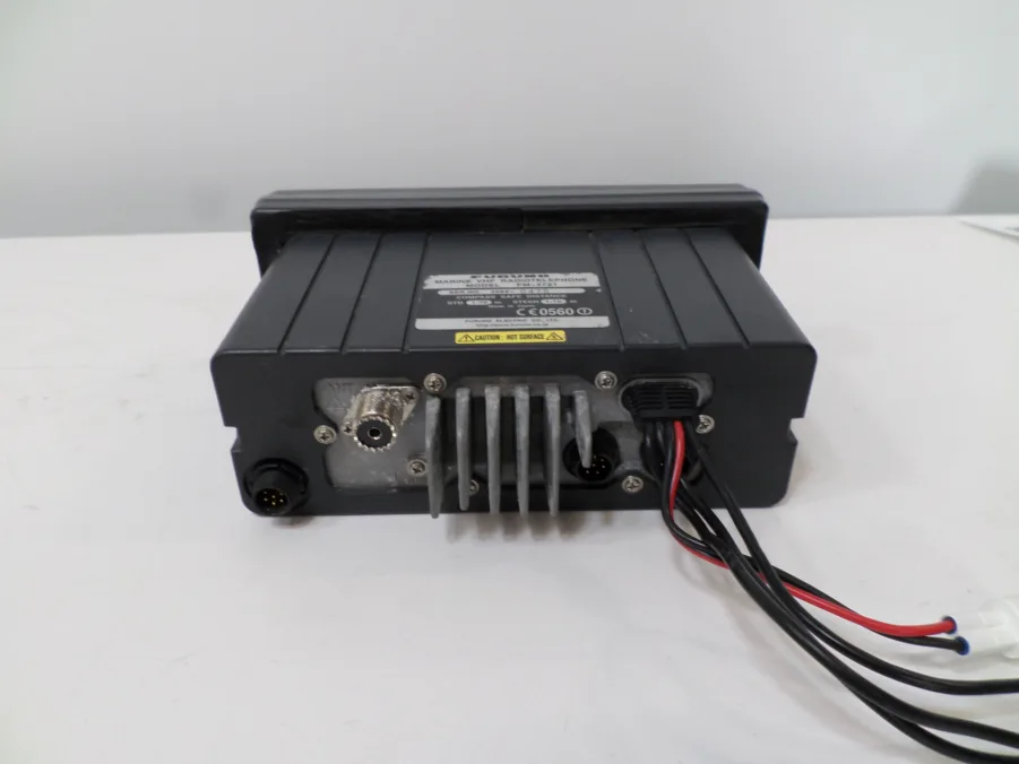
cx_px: 510
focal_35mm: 25
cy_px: 382
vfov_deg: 54.9
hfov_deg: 69.4
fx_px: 736
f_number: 2.5
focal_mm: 4.5
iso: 80
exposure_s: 1/30
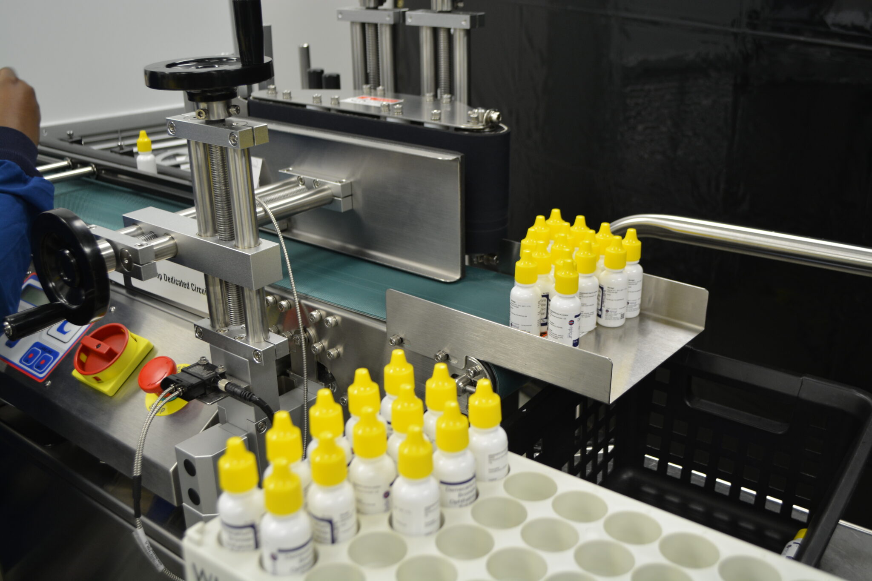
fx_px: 872
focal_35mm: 36
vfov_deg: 36.9
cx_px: 436
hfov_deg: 53.1
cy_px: 290
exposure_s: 1/80
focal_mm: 24
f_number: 4.5
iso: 400
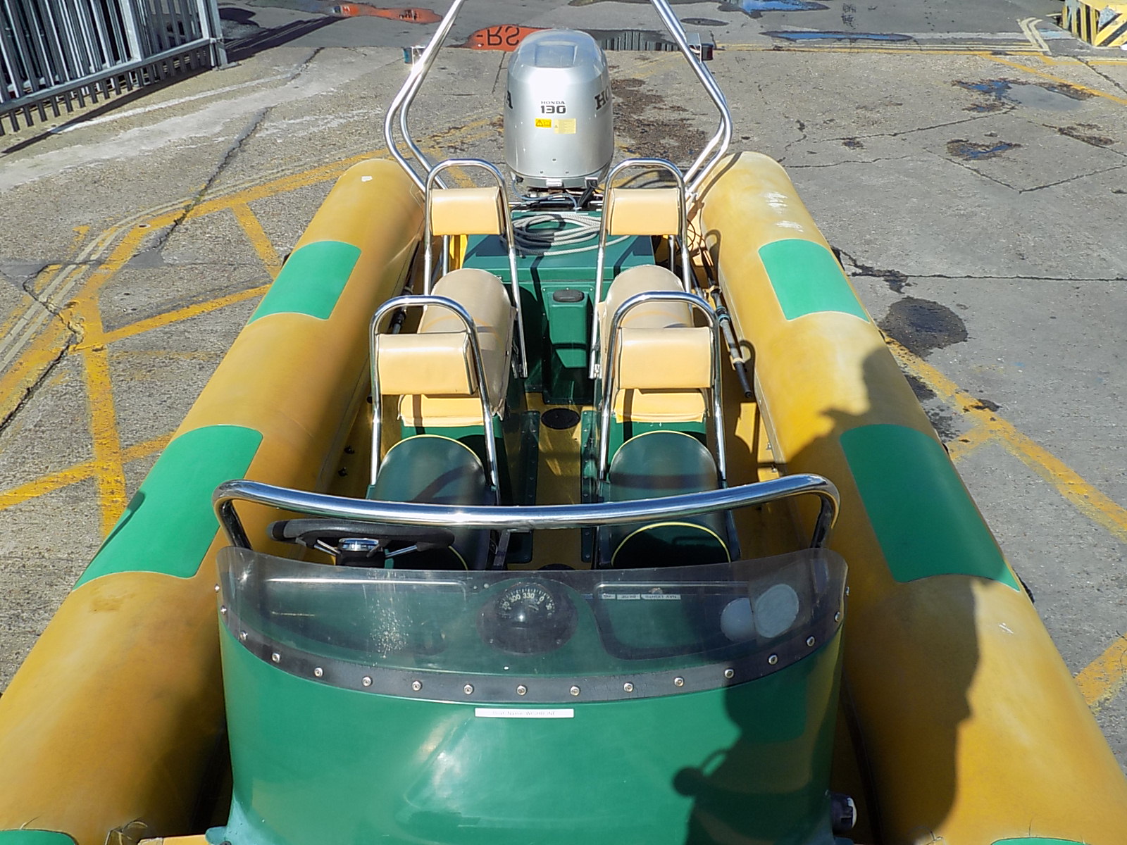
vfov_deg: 46.8
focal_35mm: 30
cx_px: 564
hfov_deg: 60.0
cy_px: 422
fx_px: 977
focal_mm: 5.3
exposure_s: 1/1000
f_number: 3.3
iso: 80
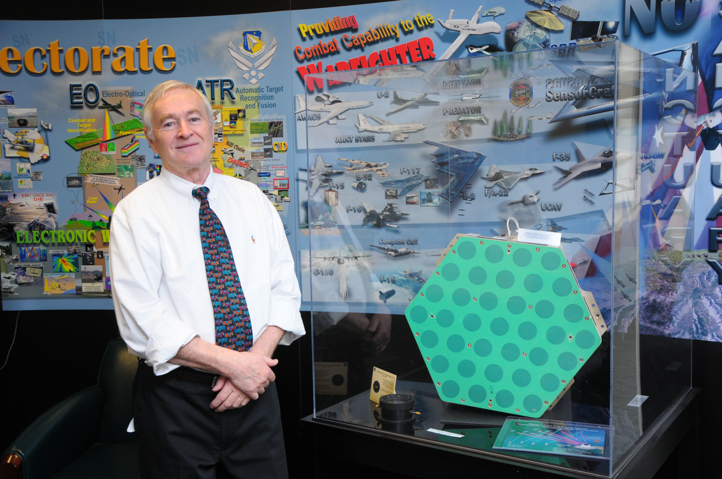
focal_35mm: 39
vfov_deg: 34.1
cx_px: 361
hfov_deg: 49.6
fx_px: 781
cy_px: 240
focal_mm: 26
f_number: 4
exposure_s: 1/60
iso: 640
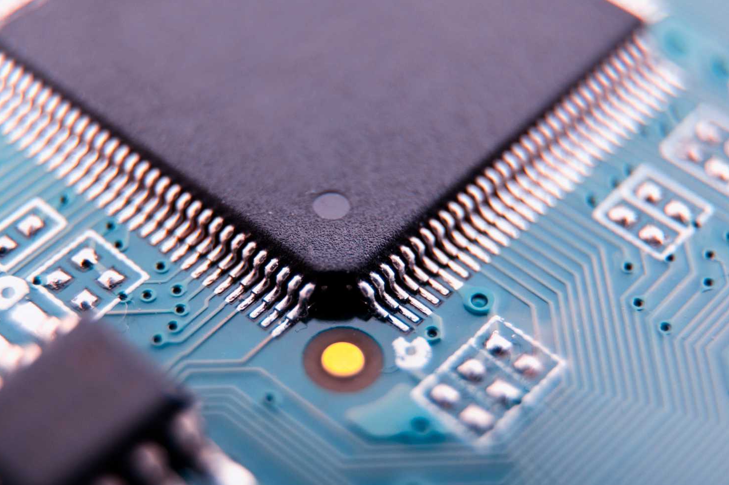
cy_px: 282
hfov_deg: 30.1
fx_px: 1355
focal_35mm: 67
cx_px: 321
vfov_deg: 20.3
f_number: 4.5
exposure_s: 1/60
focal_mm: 32
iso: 200
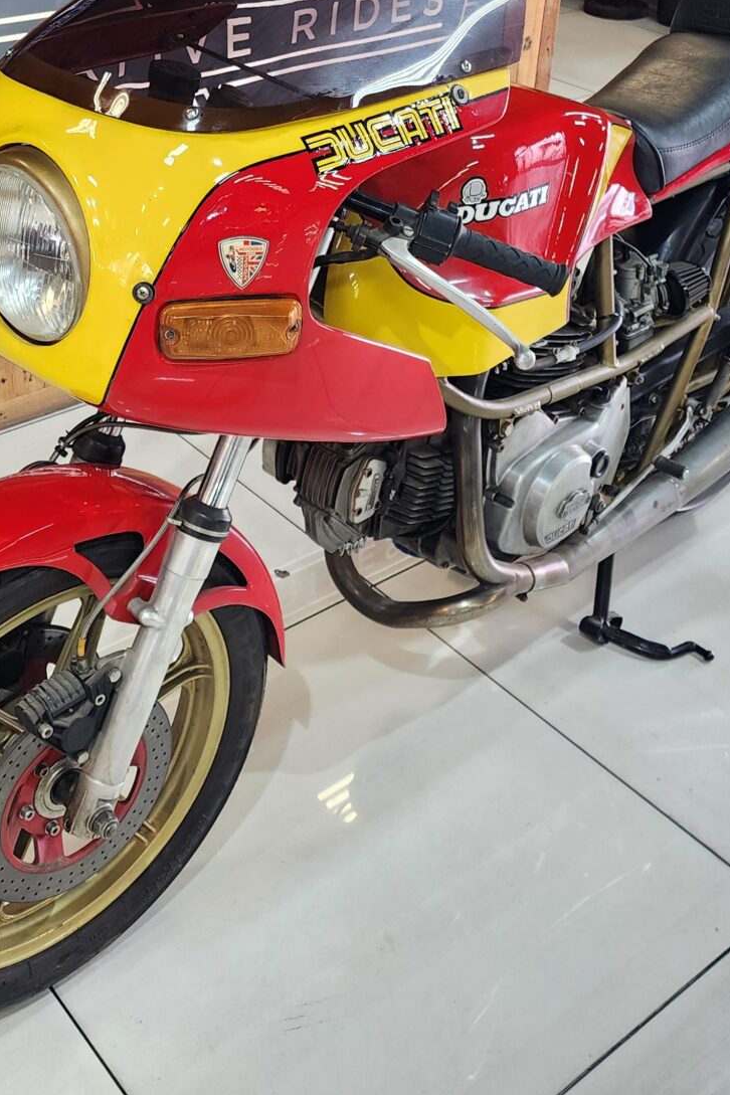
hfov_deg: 29.9
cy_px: 348
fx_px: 1369
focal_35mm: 45
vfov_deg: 42.9
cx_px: 335
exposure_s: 1/100
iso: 160
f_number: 1.8
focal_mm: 6.4
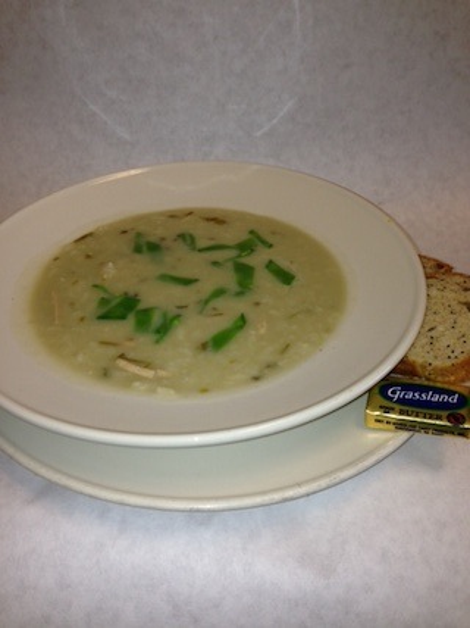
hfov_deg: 42.9
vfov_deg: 55.4
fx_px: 598
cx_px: 235
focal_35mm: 33
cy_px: 314
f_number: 2.4
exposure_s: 1/99
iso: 50
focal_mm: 4.13
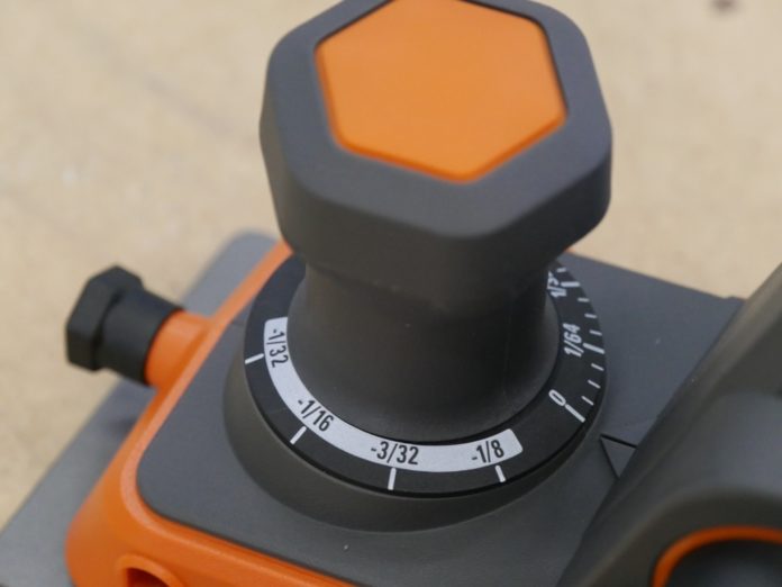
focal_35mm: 154
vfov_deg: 9.6
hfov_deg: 12.8
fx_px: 3479
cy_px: 294
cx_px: 391
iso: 3200
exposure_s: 1/160
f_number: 5.4
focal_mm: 77
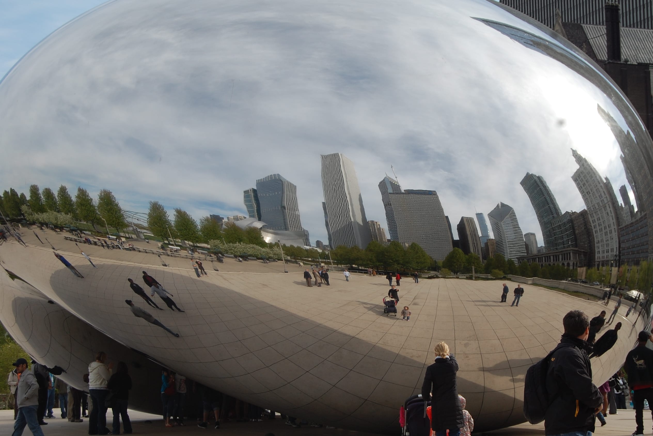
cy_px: 218
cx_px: 326
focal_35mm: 68
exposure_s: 1/400
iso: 200
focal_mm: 45
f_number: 10
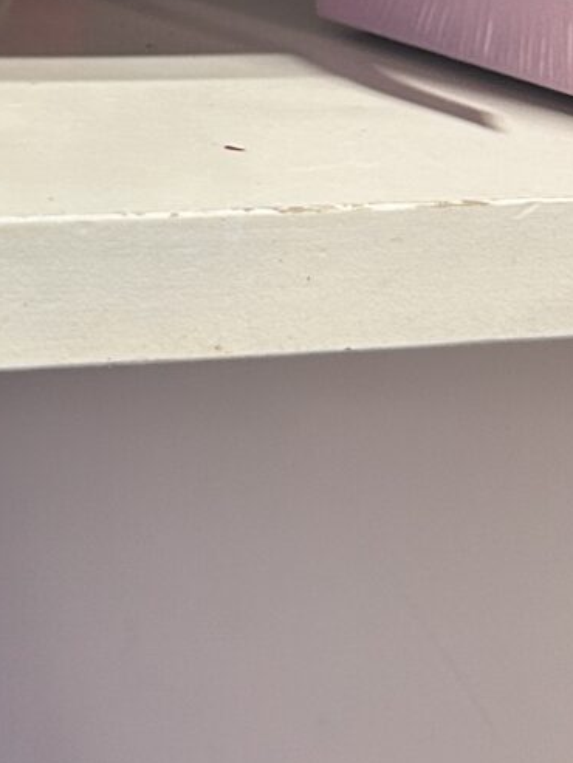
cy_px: -133
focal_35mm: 108
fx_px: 2383
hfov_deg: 12.0
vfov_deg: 17.4
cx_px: -610
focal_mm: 5.7
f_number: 1.5
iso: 100
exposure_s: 1/120
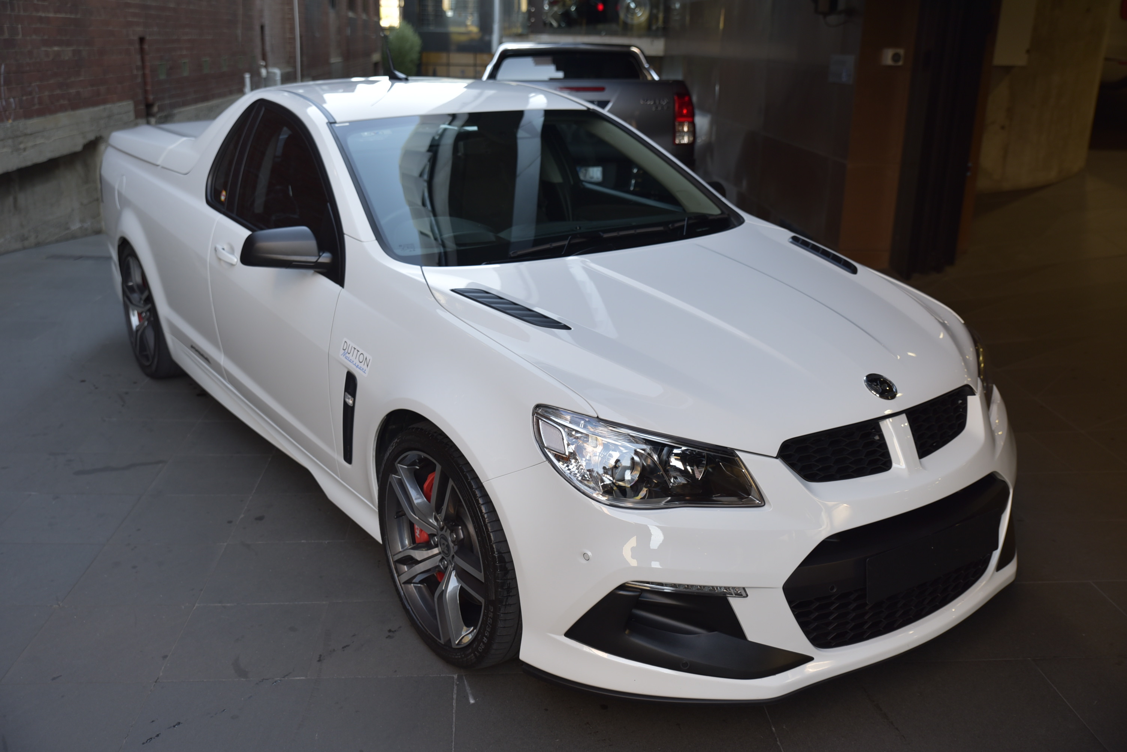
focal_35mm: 34
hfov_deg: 55.8
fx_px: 1065
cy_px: 376
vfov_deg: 38.9
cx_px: 564
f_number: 4
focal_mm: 34
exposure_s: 1/125
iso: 250
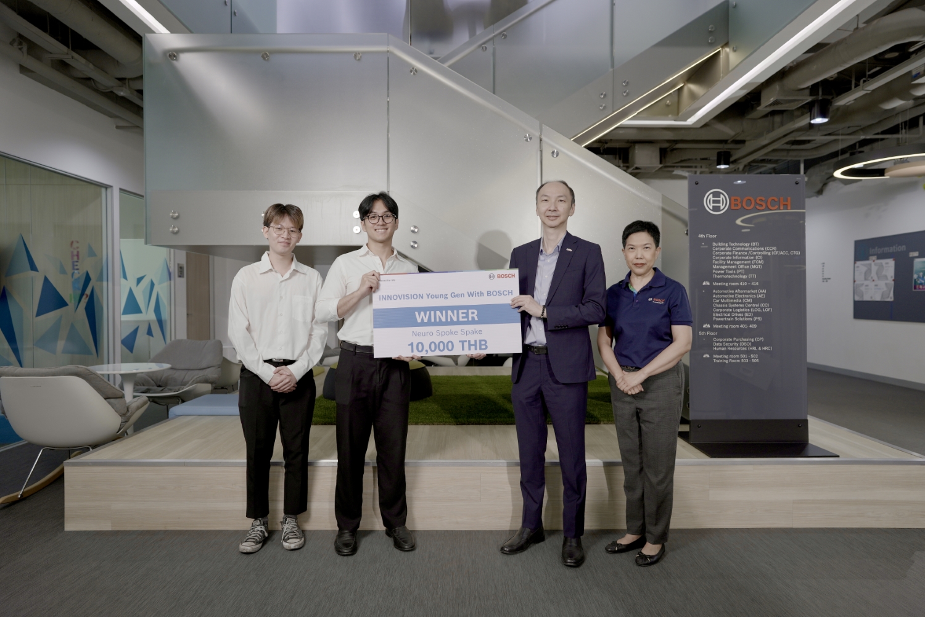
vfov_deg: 53.1
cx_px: 462
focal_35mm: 24
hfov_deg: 73.7
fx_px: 617
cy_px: 308
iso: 500
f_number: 2.8
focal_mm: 24
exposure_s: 1/100
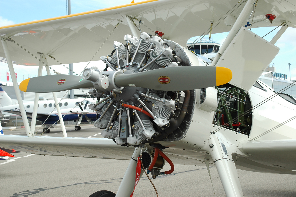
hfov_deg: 28.1
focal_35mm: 72
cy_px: 98
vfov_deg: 18.9
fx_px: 592
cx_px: 148
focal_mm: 48
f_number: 8
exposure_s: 1/250
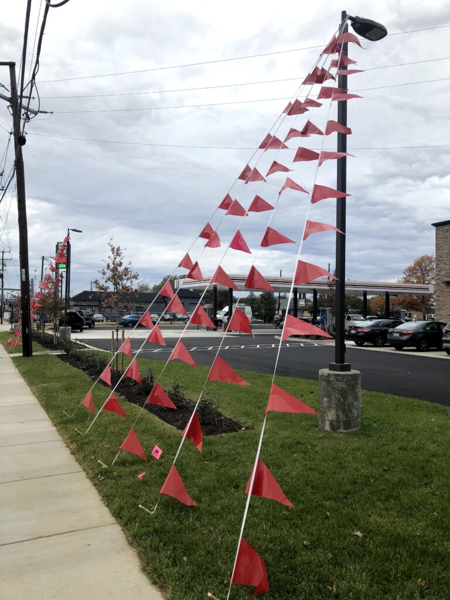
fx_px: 485
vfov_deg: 63.4
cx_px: 225
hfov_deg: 49.7
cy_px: 300
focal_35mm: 28
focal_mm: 3.99
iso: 20
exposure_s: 1/674
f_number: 1.8
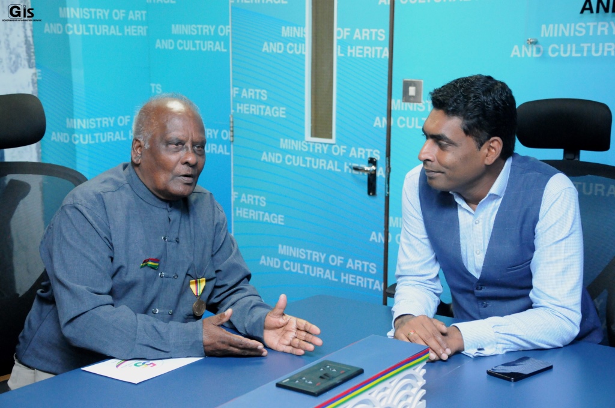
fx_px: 1024
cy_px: 204
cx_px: 308
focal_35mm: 60
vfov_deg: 22.6
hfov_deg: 33.4
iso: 3200
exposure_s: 1/160
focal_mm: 40
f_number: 4.2
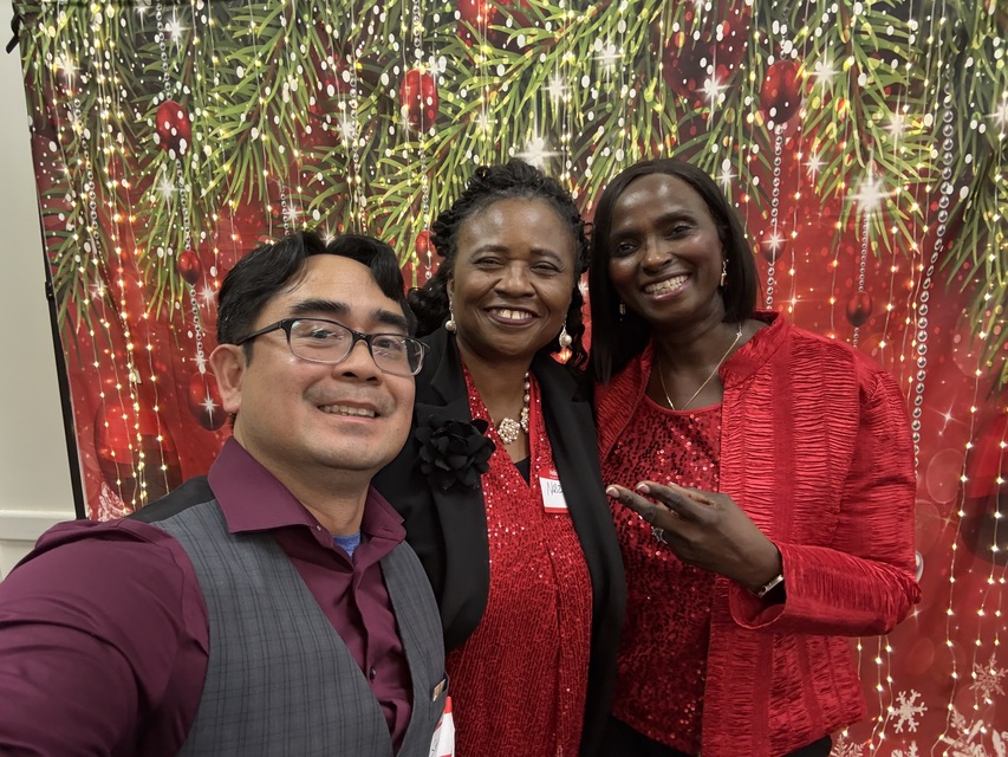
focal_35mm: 23
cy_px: 378
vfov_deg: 58.9
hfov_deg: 73.9
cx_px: 504
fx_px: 670
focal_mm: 2.69
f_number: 1.9
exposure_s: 1/40
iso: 250
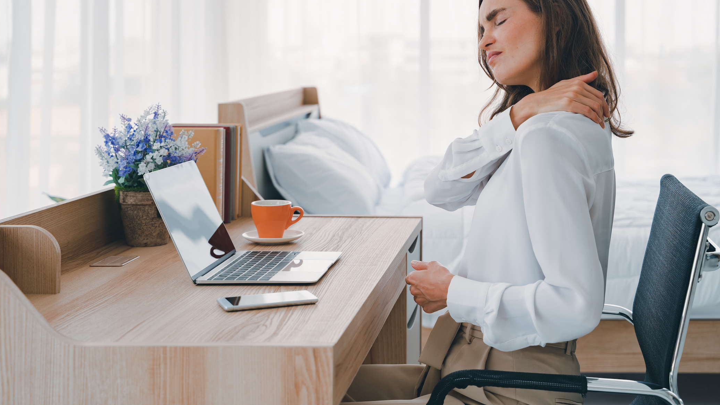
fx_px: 1069
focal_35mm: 56
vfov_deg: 21.4
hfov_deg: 37.2
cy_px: 165
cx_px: 359
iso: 100
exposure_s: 1/80
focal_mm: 53
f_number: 4.5
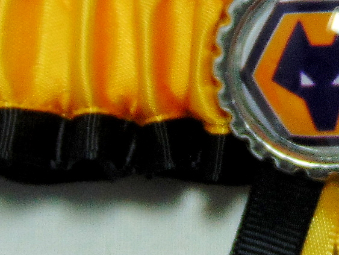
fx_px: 1578
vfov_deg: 9.2
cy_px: 104
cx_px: 308
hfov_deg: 12.2
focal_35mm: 161
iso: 80
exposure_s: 1/125
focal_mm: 6.3
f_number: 3.2
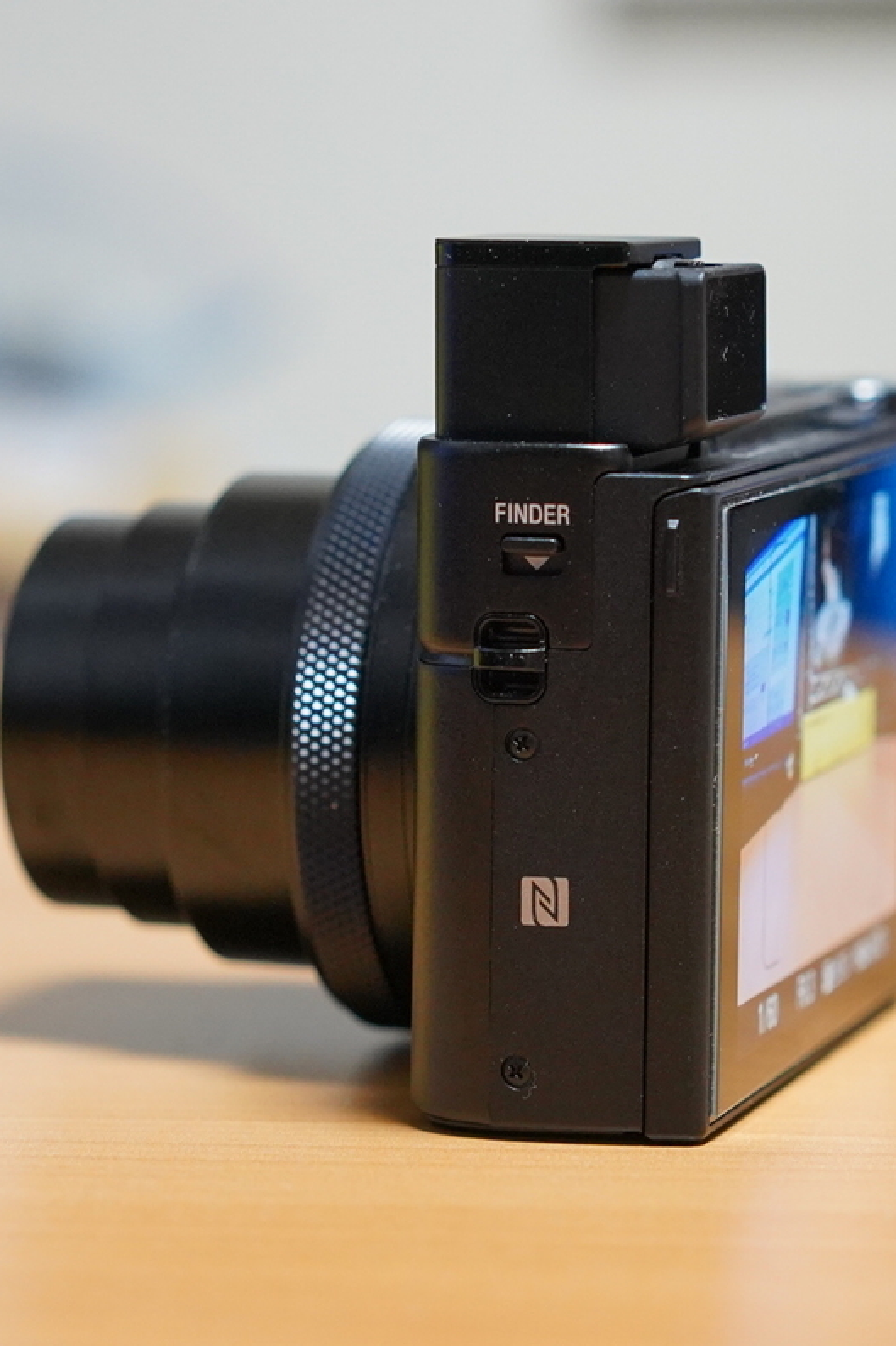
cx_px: 564
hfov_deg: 11.0
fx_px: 4631
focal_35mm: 124
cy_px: 670
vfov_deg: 16.5
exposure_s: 1/100
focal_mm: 55
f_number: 4
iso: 3200
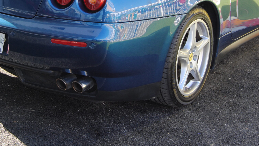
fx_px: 474
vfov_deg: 17.1
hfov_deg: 30.5
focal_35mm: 69
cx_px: 110
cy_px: 1
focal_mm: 26
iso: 200
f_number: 5.6
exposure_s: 1/125
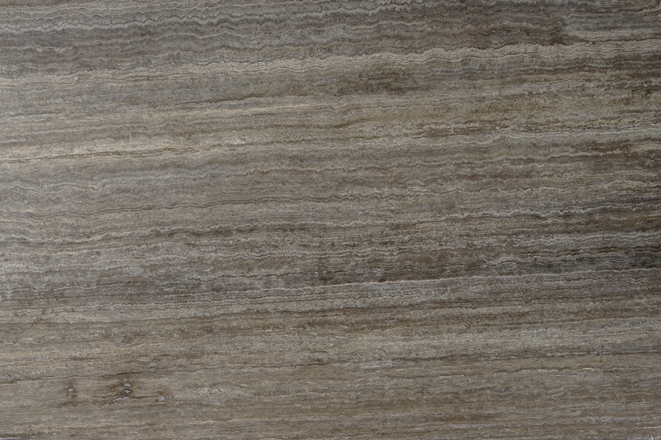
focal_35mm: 48
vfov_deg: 28.0
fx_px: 881
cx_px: 330
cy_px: 220
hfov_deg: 41.1
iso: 400
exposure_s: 1/100
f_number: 16
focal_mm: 48
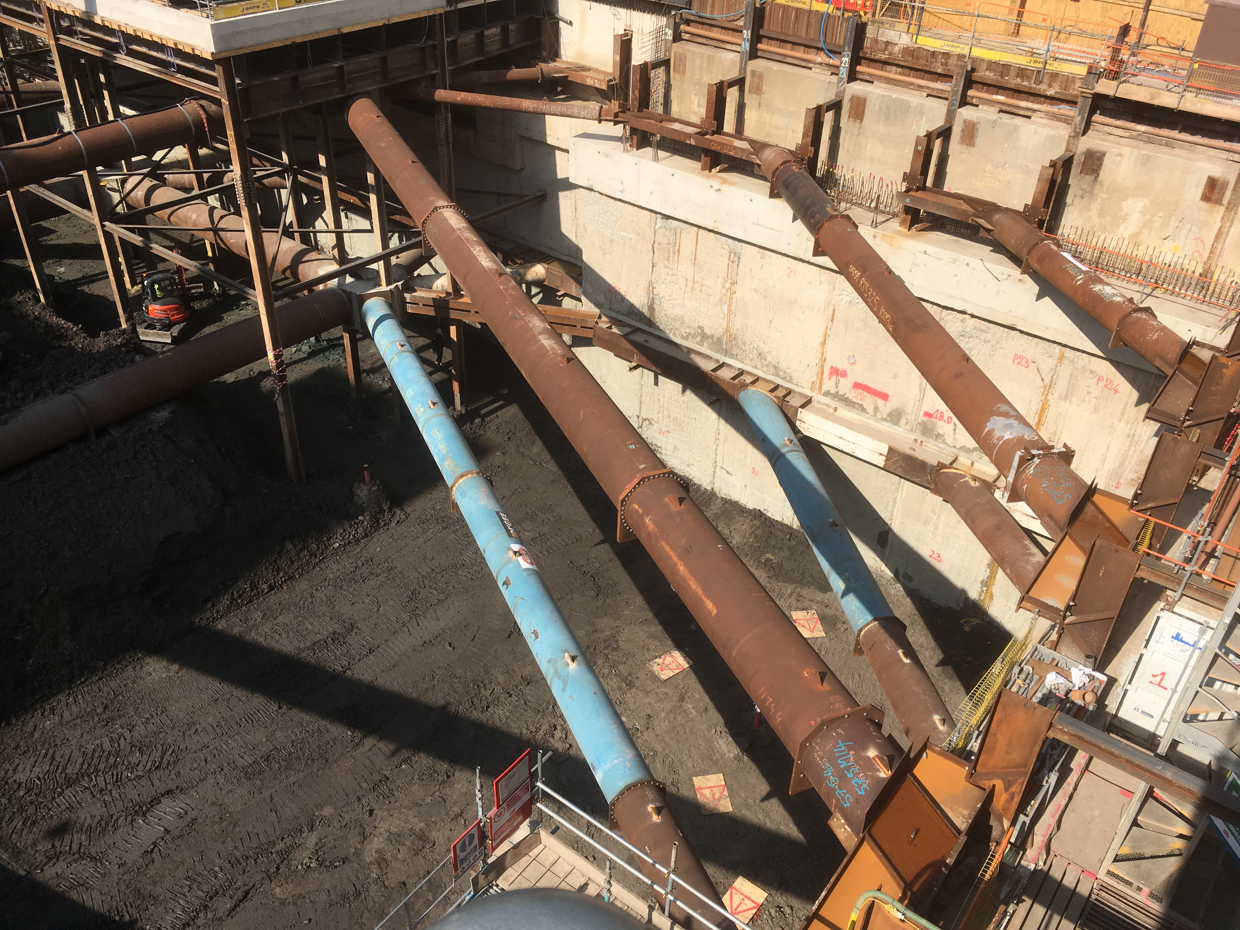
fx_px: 1039
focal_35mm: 29
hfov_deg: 61.7
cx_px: 620
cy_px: 465
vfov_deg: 48.2
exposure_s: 1/1748
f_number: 2.2
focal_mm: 4.15
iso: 25
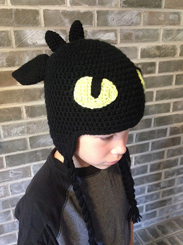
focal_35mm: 33
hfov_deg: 42.9
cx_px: 92
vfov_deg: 55.4
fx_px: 233
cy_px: 122
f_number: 2.4
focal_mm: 4.12
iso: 500
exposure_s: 1/15
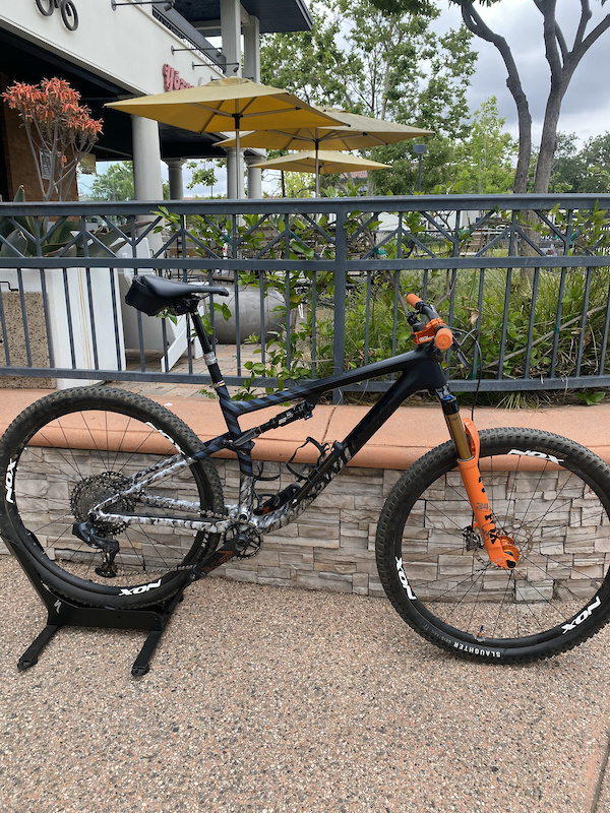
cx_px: 305
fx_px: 611
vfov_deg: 67.3
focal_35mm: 26
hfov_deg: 53.1
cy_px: 406
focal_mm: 4.25
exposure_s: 1/522
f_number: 1.8
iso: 32
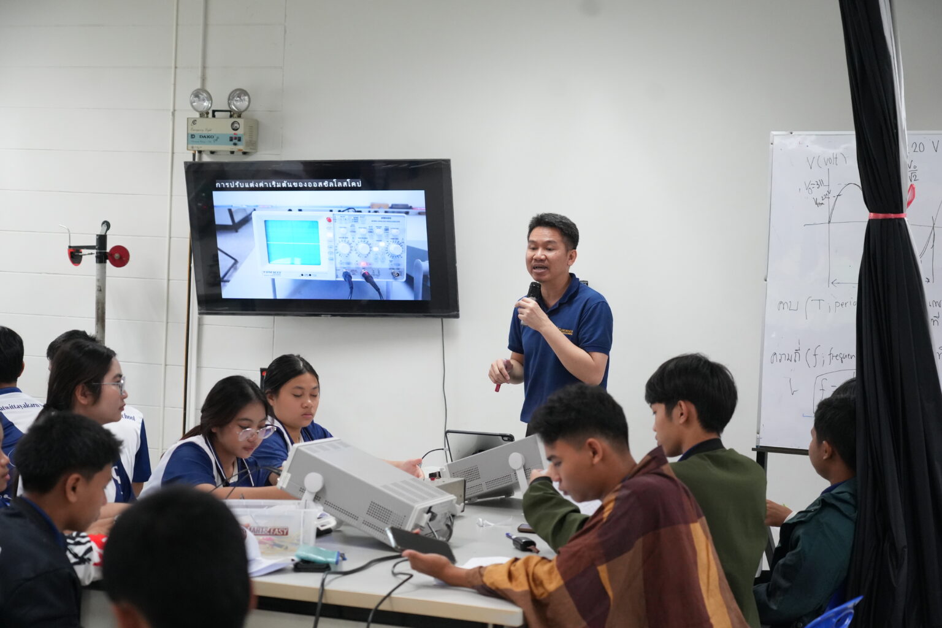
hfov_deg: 31.9
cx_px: 471
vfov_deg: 21.6
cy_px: 314
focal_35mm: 63
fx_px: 1648
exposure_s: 1/250
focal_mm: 63
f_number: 4
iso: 5000
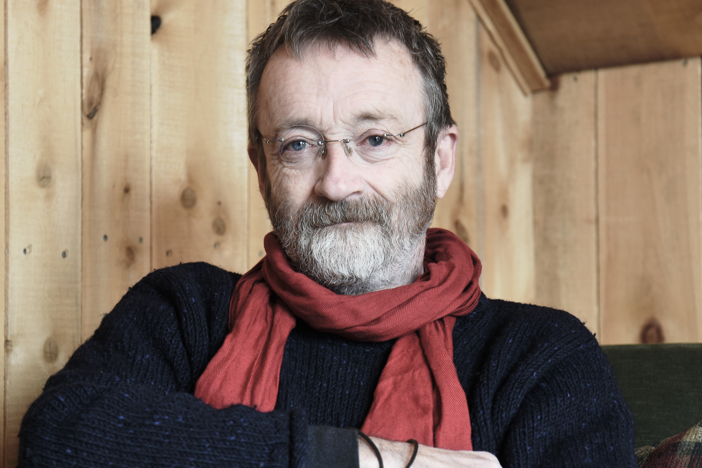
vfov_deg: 12.2
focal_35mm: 112
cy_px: 262
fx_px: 2184
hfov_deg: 18.2
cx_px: 283
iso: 200
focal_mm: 58
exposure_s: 1/30
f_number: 4
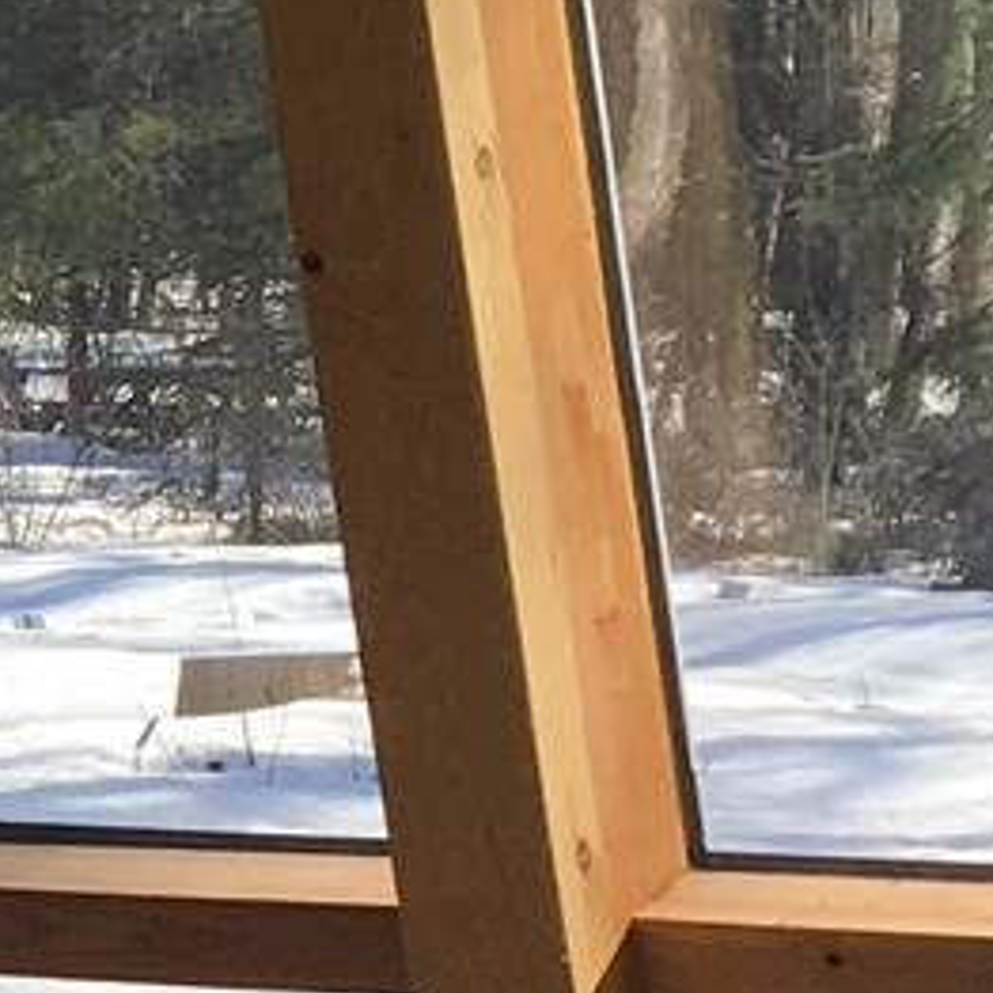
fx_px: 6394
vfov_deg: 8.8
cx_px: -1834
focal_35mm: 197
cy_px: 963
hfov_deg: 7.8
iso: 25
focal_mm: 4.15
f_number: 2.2
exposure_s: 1/855
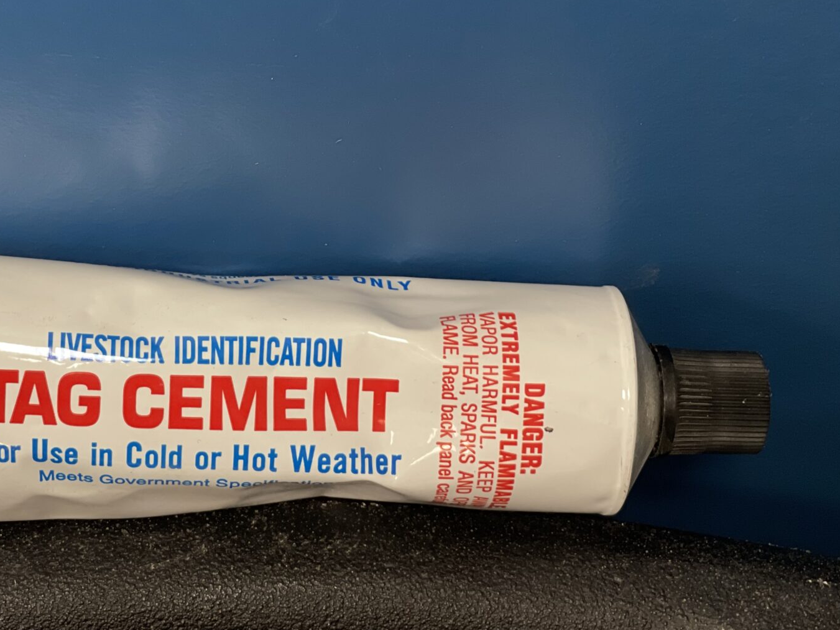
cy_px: 172
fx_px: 2354
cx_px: 221
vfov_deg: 15.2
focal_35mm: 97
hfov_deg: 20.1
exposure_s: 1/32
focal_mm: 7.5
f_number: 2.2
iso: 160
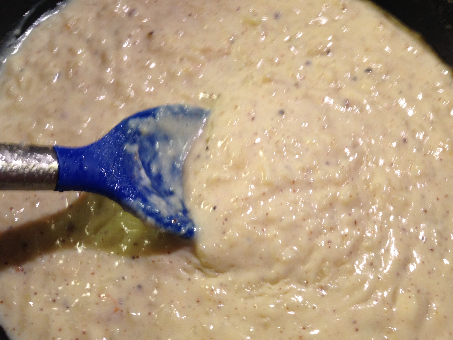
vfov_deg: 42.9
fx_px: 432
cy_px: 170
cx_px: 226
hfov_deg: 55.4
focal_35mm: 33
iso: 80
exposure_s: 1/20
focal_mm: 4.12
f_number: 2.4
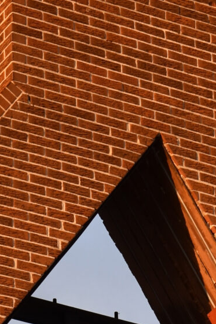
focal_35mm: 377
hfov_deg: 3.6
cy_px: 553
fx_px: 3397
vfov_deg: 5.4
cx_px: 120
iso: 250
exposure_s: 1/250
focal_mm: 55
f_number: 5.6
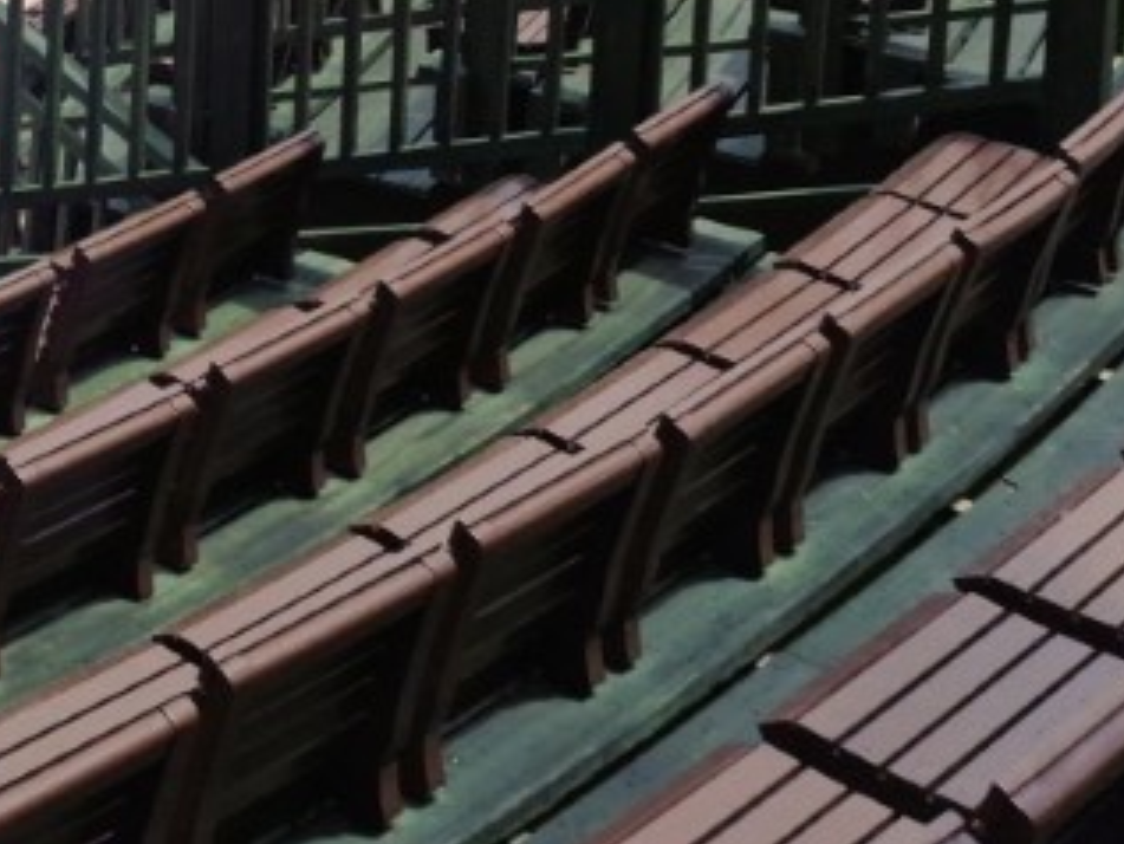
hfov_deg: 20.0
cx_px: -475
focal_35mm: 87
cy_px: -564
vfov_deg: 15.2
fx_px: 2826
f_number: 1.8
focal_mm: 6.4
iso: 50
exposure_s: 1/1680
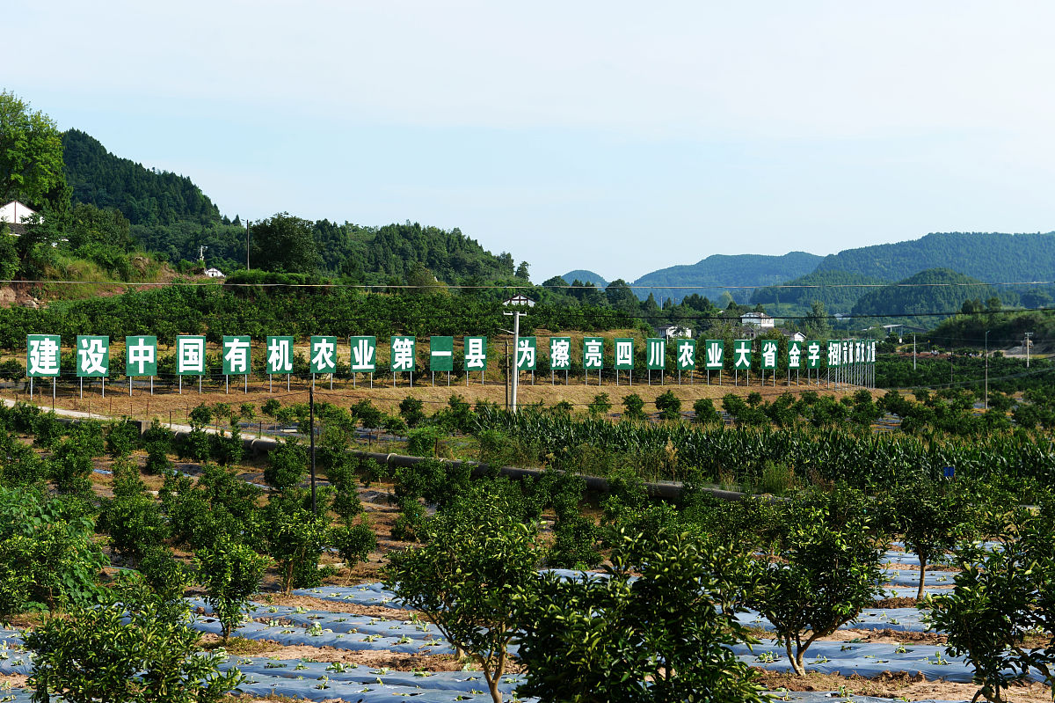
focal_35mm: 70
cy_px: 352
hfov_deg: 28.9
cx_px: 528
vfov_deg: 19.4
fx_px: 2050
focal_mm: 70
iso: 100
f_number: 10
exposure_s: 1/125
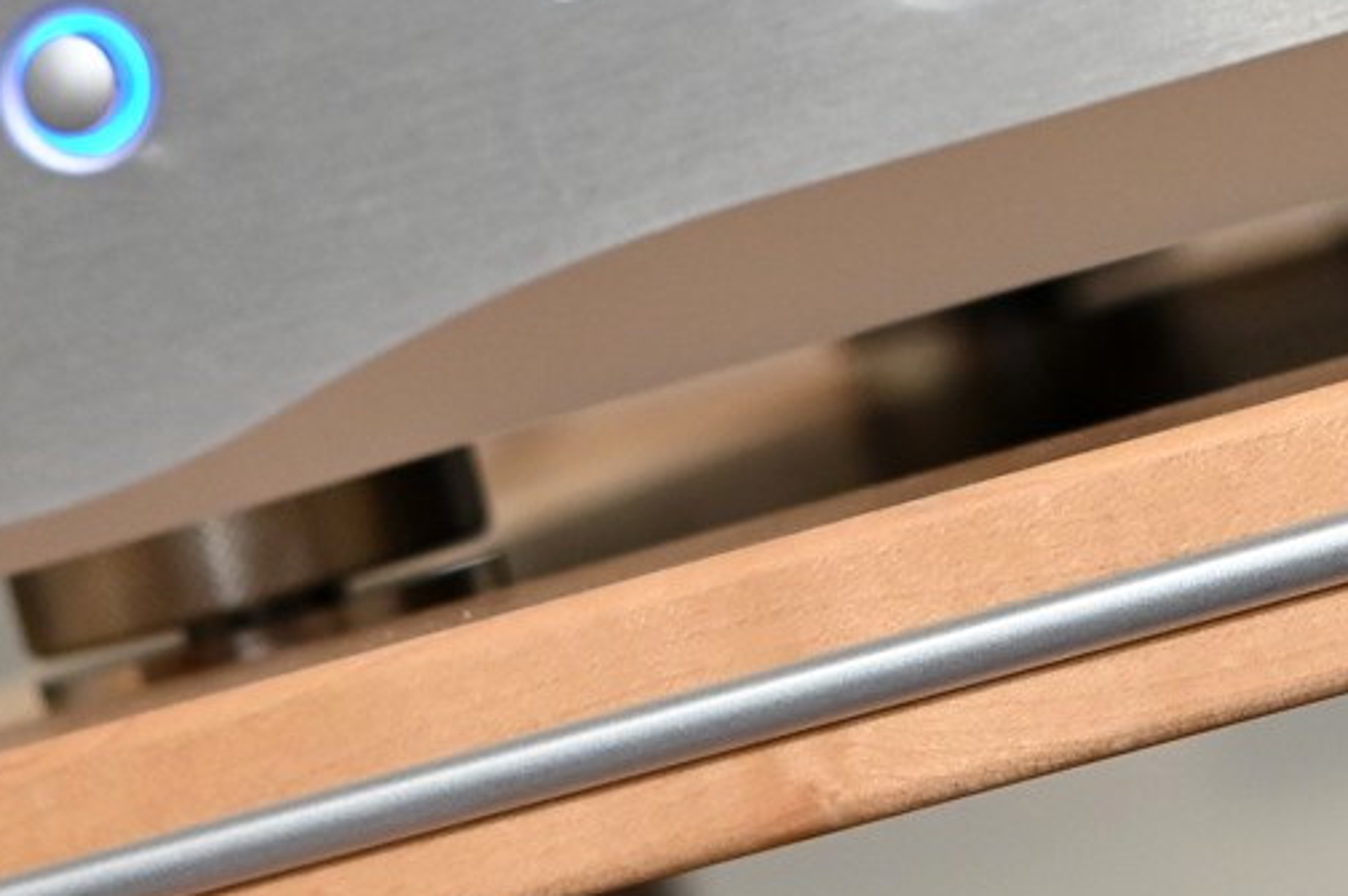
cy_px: -544
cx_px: 1650
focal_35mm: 244
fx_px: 9127
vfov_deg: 5.6
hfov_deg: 8.4
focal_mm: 60
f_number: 4
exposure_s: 1/60
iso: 1600
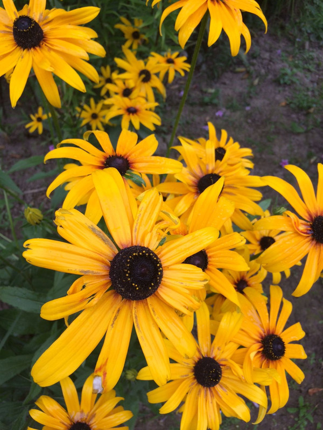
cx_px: 162
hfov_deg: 48.2
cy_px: 215
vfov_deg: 61.7
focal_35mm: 29
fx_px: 361
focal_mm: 4.15
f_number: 2.2
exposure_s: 1/270
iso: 32
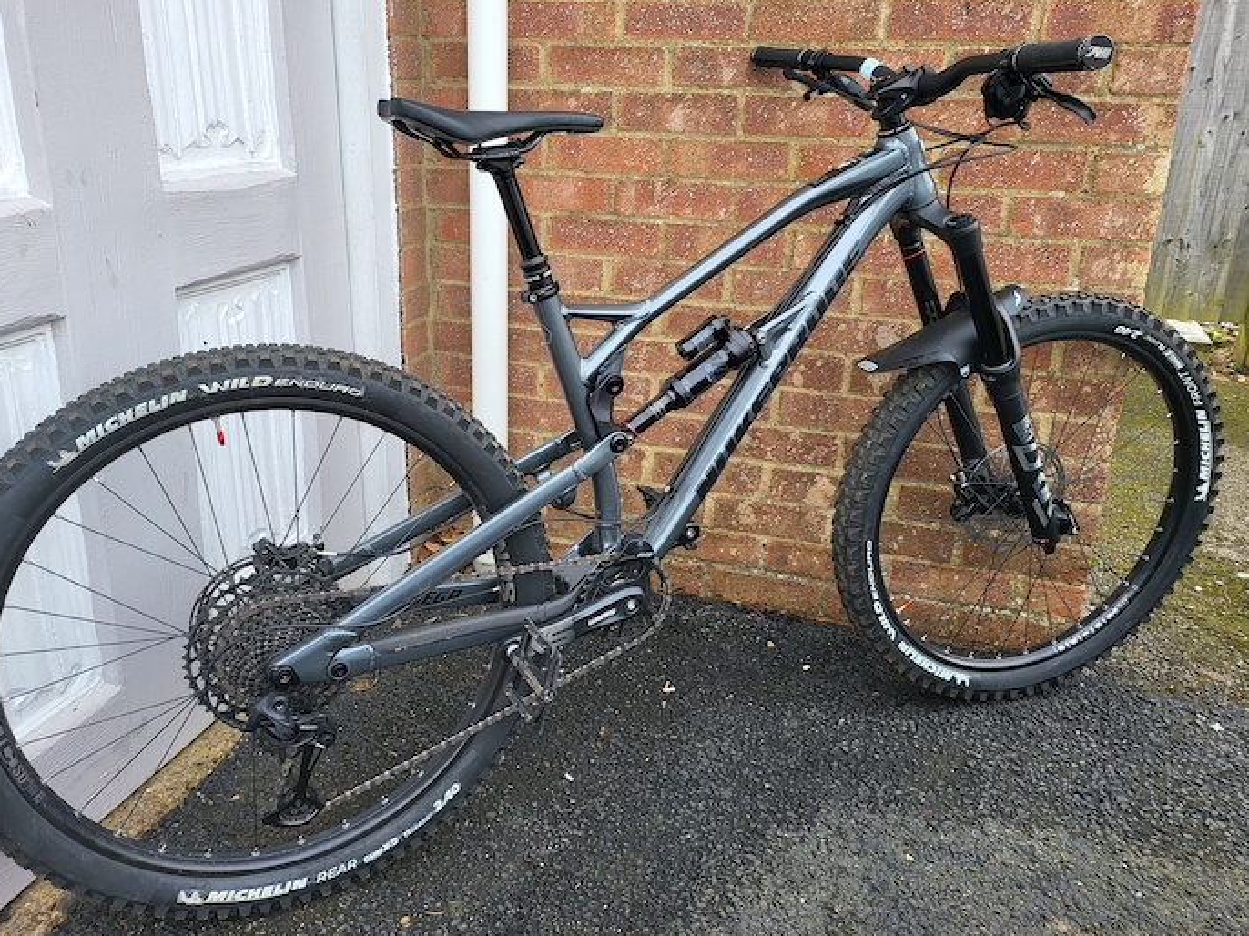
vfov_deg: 49.6
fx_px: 1010
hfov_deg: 63.4
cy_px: 413
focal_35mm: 28
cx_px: 594
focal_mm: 5
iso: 40
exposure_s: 1/174
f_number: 1.8
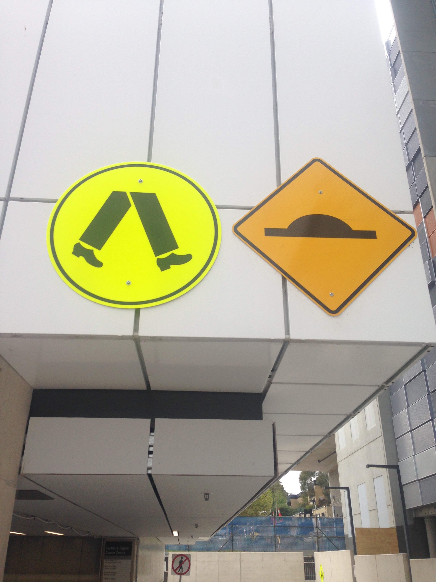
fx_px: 554
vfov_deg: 55.4
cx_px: 218
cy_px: 291
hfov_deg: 42.9
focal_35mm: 33
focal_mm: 4.12
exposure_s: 1/293
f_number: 2.4
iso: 50
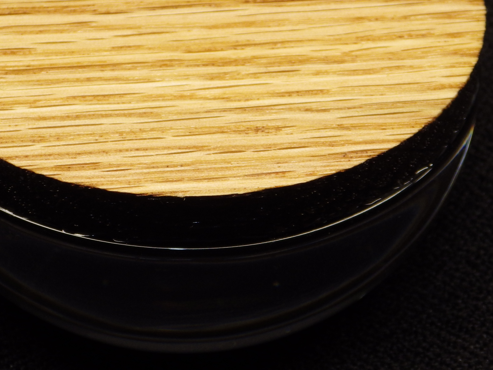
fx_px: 2250
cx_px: 192
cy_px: 141
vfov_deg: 9.4
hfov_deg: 12.5
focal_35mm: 158
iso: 100
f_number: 4.4
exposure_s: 1/100
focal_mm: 15.6
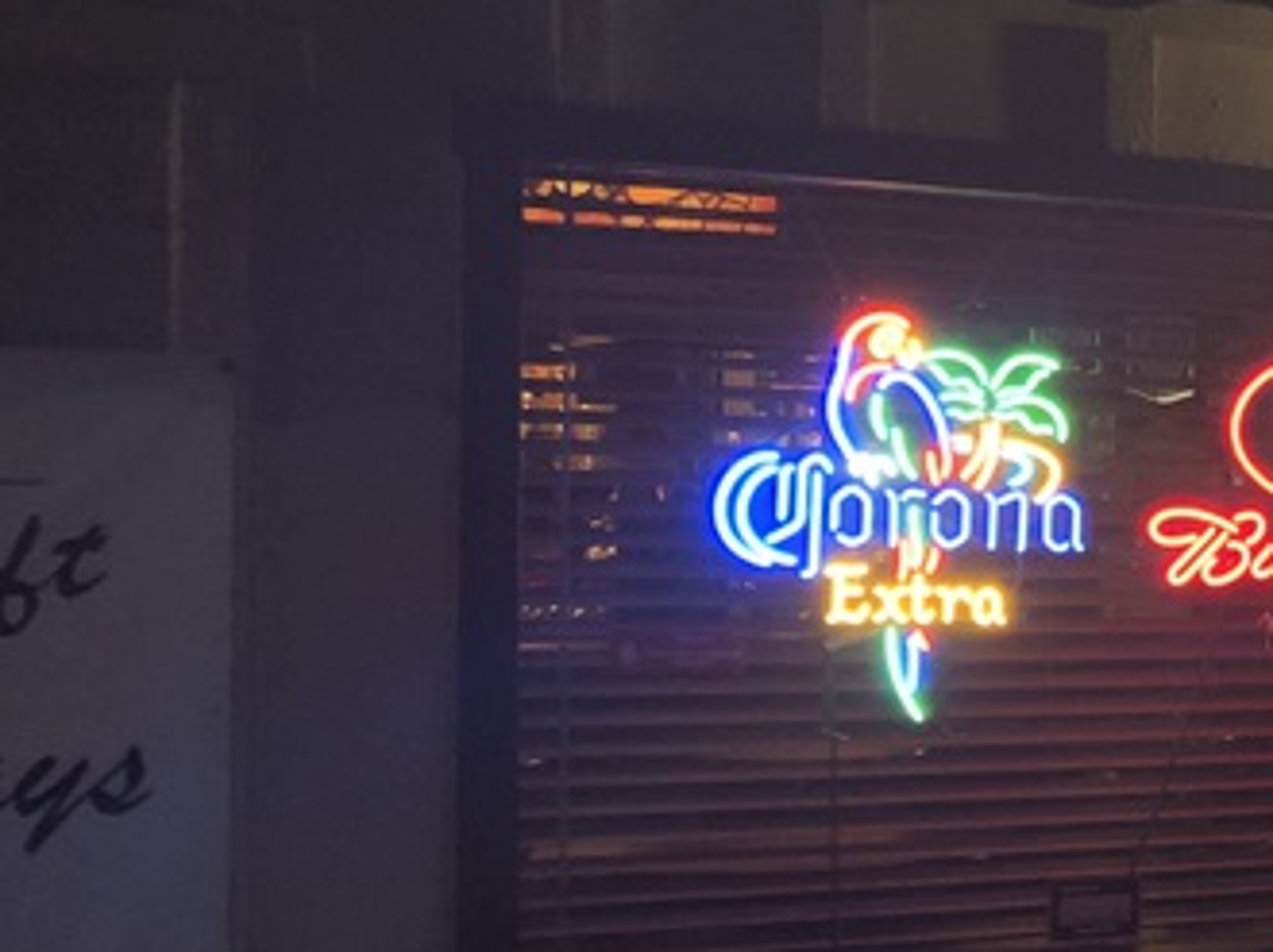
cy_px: 636
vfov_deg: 16.9
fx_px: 3197
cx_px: 1964
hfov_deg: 19.4
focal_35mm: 87
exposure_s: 1/30
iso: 500
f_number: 1.8
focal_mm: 4
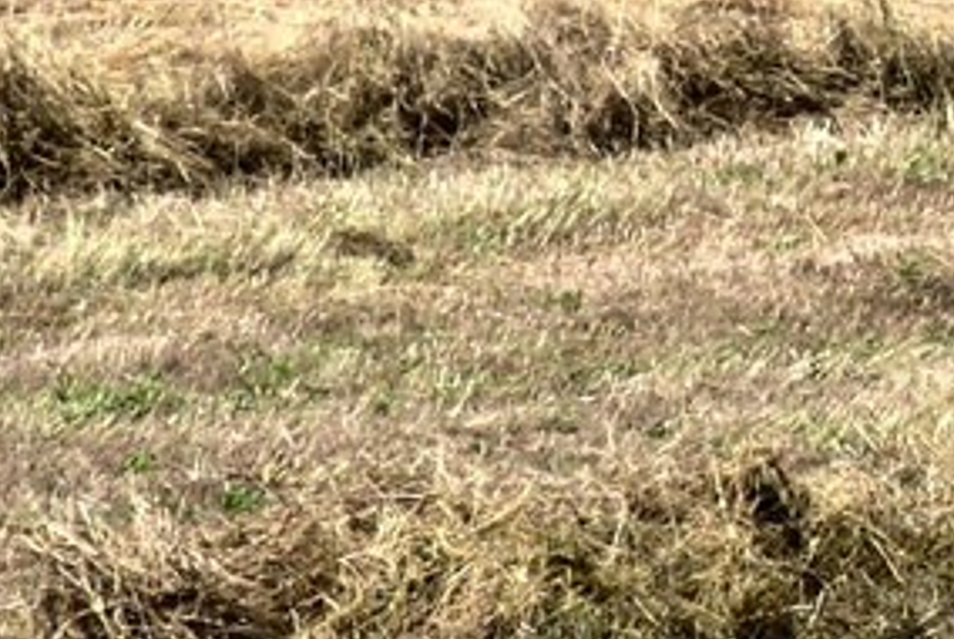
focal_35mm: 1577
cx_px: 2373
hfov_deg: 1.3
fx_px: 41828
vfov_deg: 0.9
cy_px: -124
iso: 180
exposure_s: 1/800
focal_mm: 185
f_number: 5
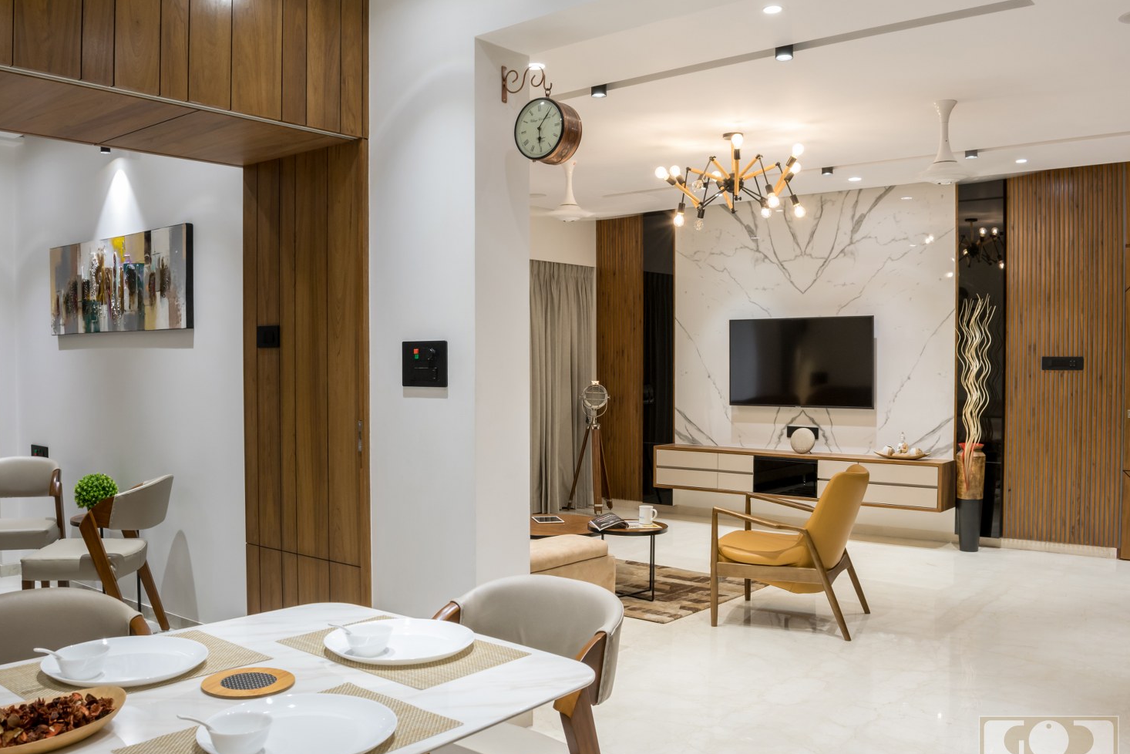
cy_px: 391
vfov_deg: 45.0
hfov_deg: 63.6
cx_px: 529
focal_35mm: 29
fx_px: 910
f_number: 8
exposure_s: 1/8
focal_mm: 18
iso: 320
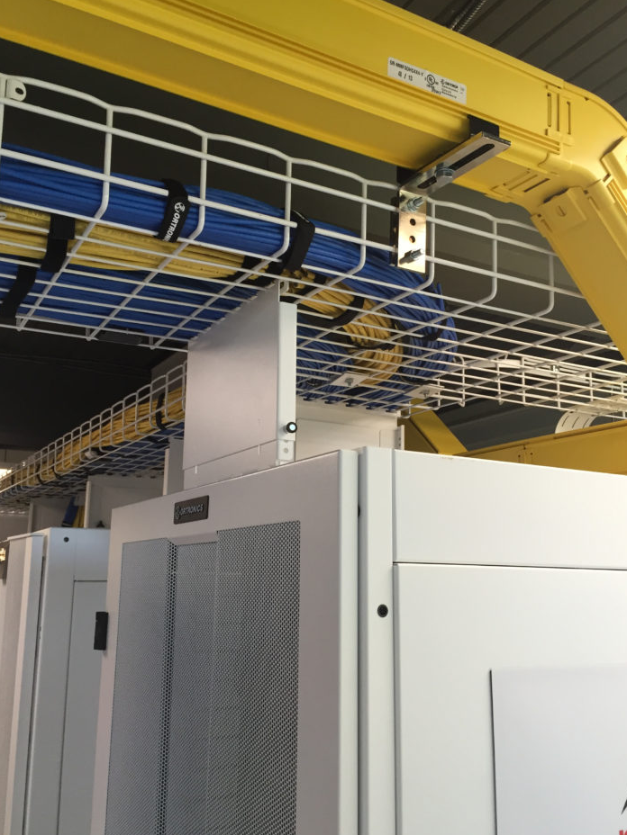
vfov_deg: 56.8
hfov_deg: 44.2
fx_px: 773
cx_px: 301
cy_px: 430
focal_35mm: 32
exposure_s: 1/30
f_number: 2.2
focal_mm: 4.15
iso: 32
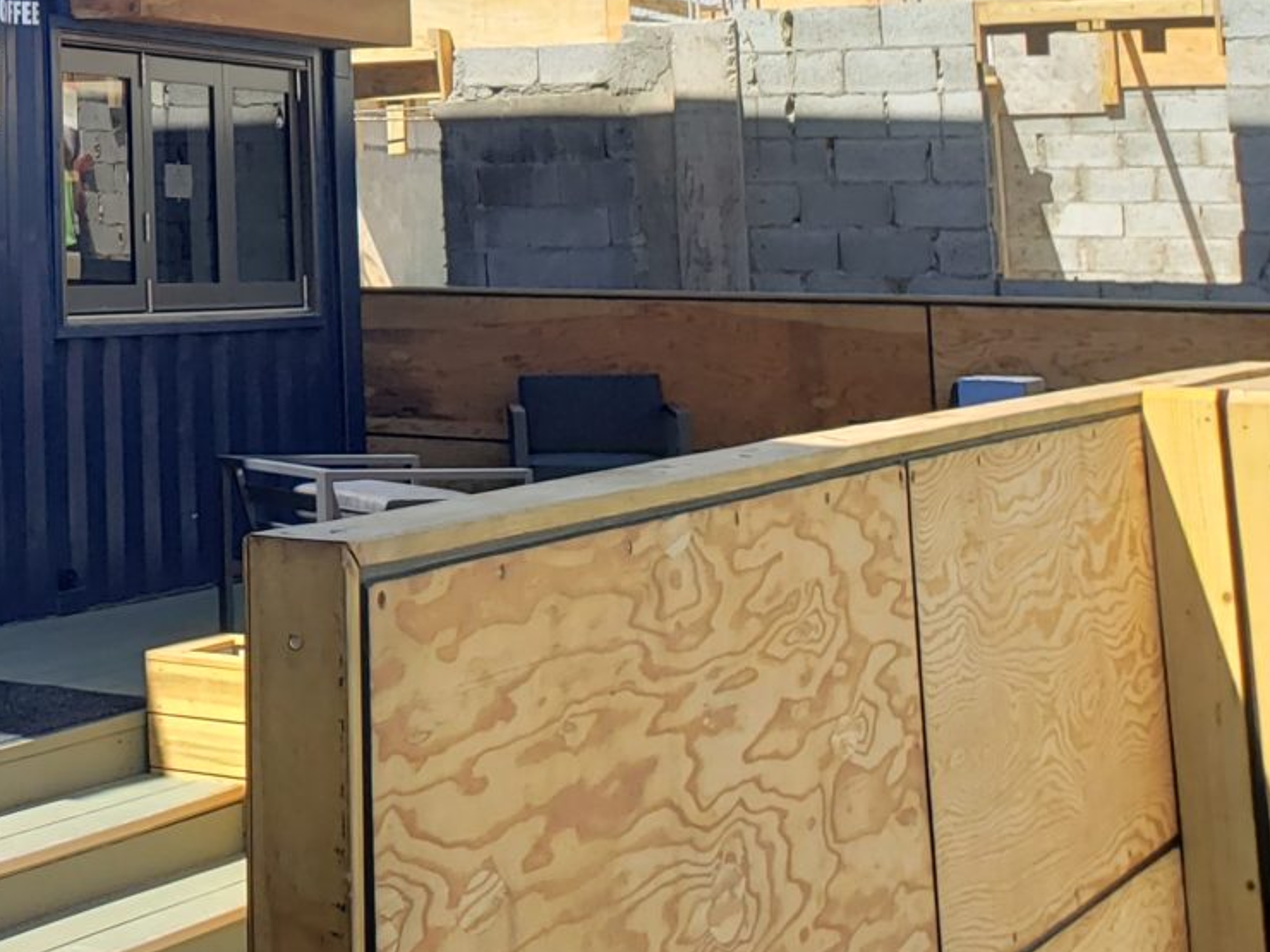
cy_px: -192
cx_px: -340
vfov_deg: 19.3
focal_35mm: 72
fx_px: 2642
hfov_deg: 24.0
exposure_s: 1/581
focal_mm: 4.3
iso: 50
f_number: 2.4
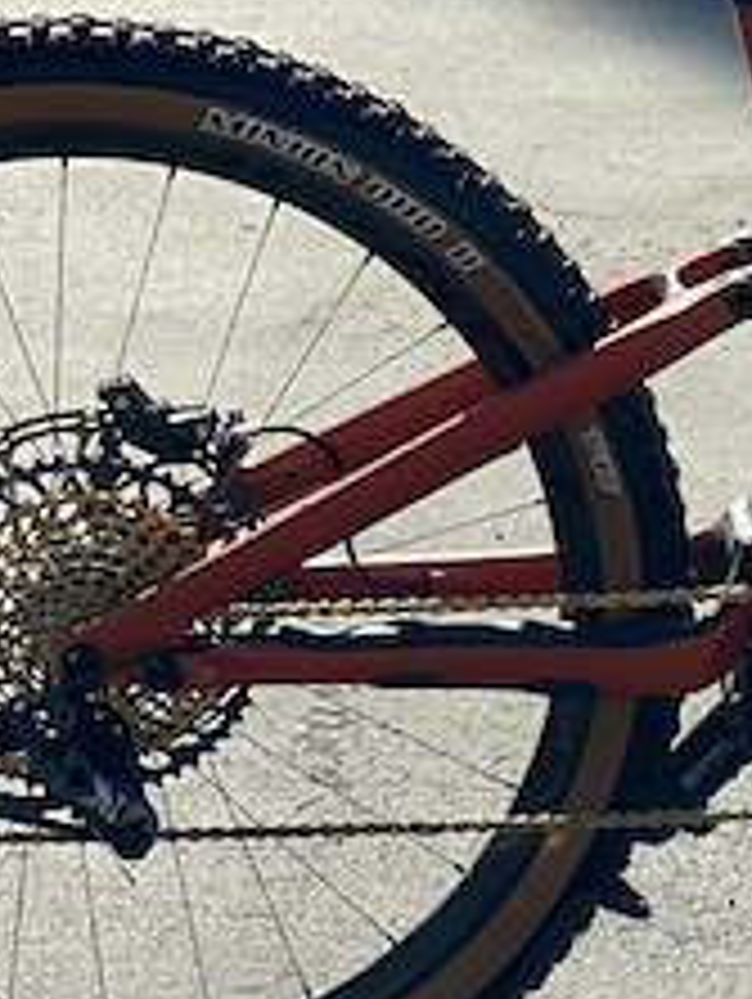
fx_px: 5406
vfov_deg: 10.6
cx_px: 1040
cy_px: 684
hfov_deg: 7.8
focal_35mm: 187
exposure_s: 1/1043
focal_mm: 6
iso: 20
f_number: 2
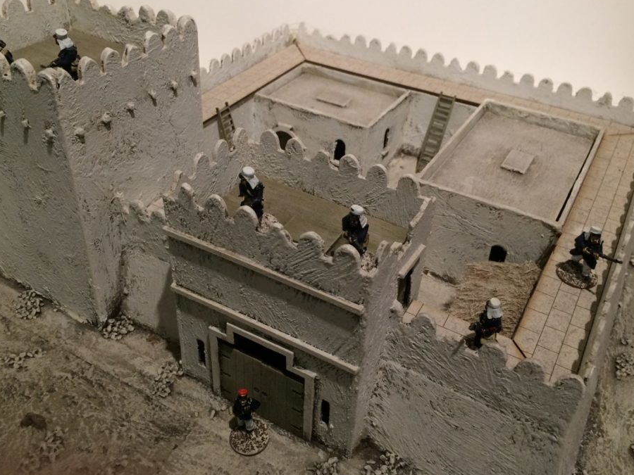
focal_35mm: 33
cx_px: 312
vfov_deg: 42.9
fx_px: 604
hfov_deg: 55.4
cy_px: 221
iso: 125
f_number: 2.2
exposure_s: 1/33
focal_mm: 4.15
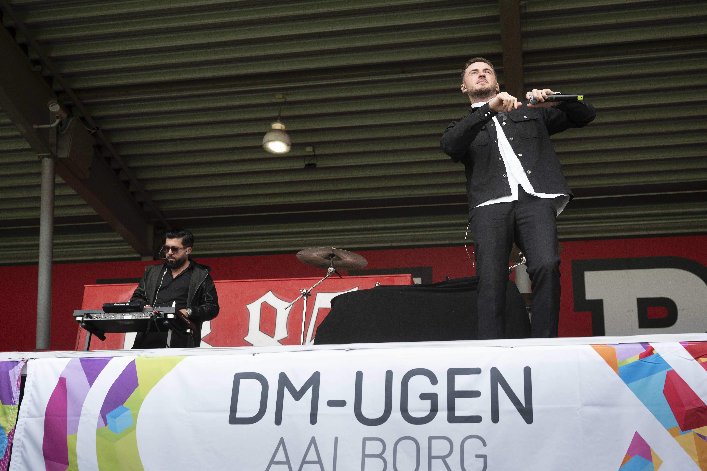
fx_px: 884
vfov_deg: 29.9
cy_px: 229
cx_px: 354
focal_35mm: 45
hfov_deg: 43.6
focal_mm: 39
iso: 800
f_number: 3.5
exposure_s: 1/640
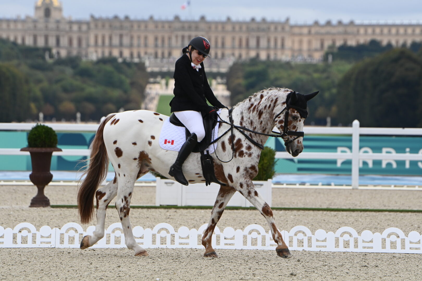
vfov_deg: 2.9
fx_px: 5626
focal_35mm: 480
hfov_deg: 4.3
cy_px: 140
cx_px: 211
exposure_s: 1/1000
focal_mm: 480
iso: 1000
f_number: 13
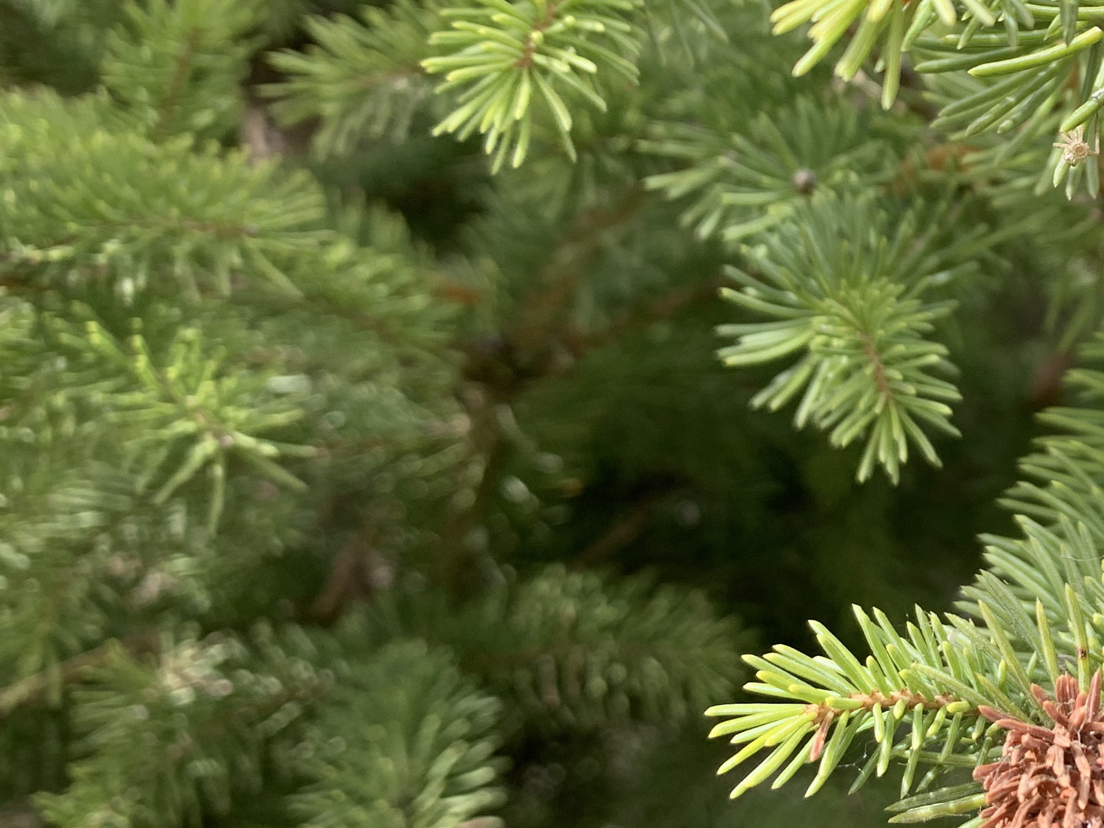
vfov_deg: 25.5
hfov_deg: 31.4
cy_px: 244
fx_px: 1818
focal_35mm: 57
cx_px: 1090
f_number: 1.8
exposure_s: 1/510
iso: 25
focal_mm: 4.25
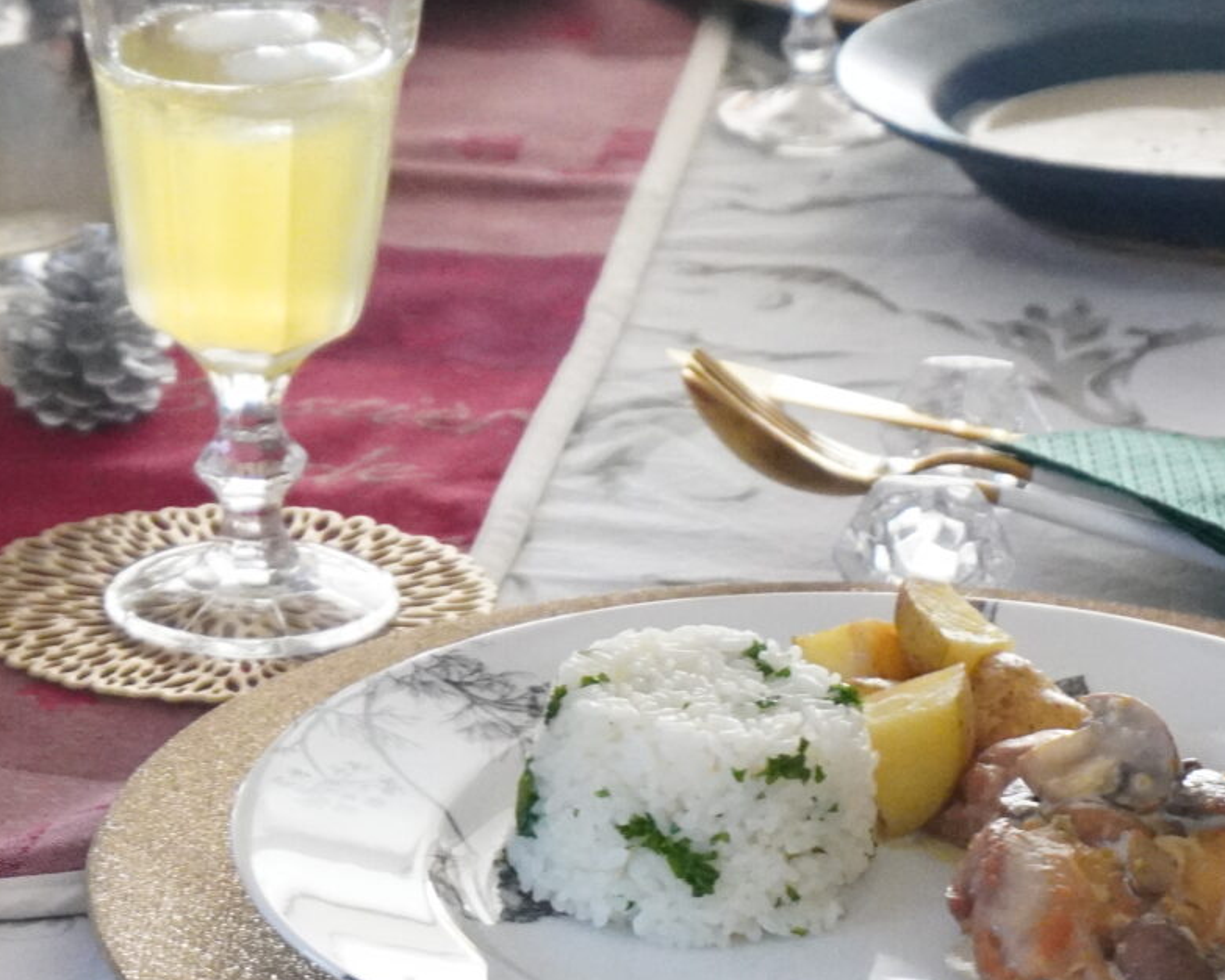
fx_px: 6673
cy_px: 213
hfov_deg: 10.4
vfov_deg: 8.4
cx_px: 14
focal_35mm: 184
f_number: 5.6
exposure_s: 1/60
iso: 6400
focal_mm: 50
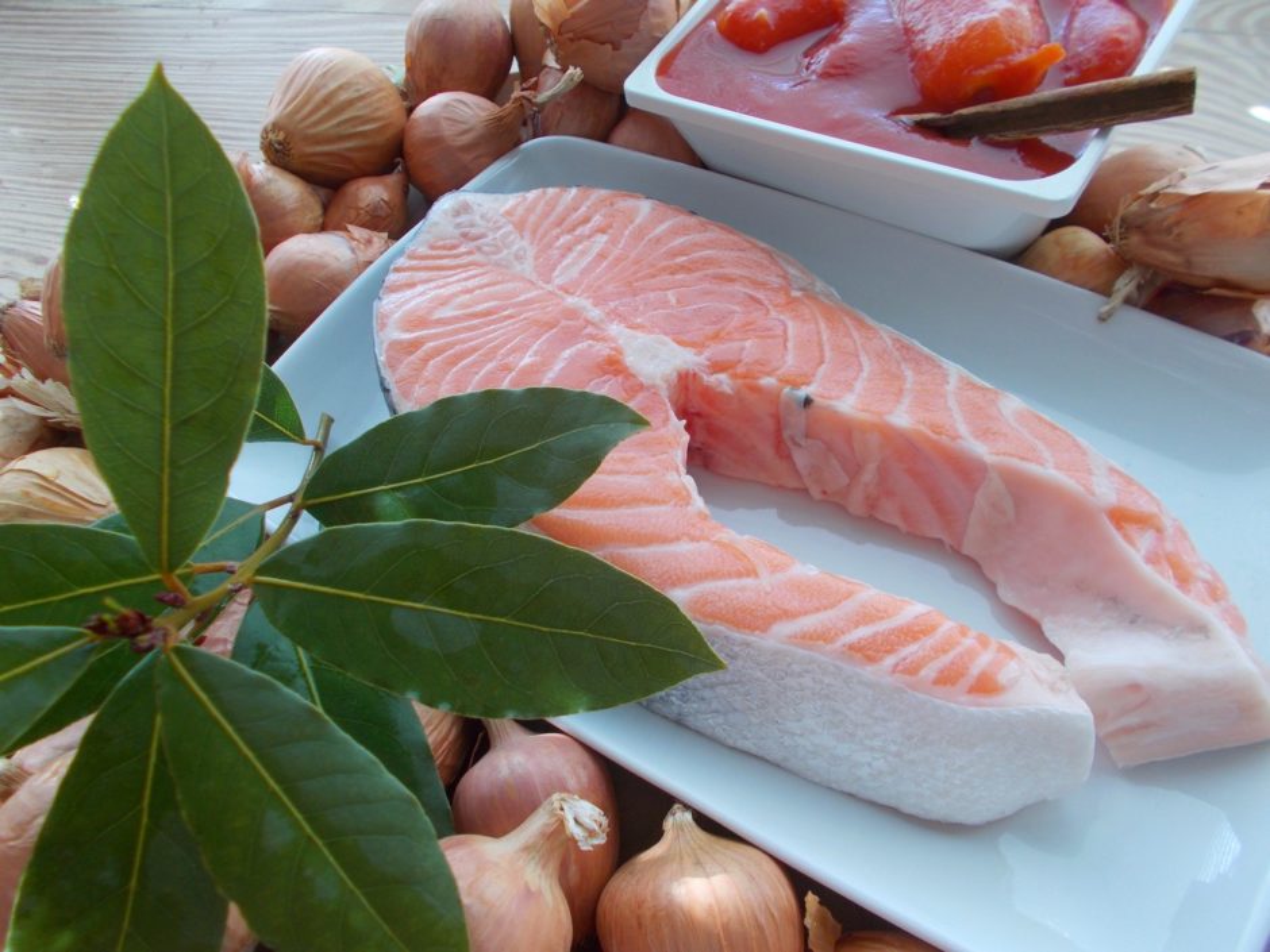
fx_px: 954
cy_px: 476
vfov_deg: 53.1
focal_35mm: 26
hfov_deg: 67.3
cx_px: 635
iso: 80
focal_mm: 4.6
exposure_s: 1/30
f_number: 3.2
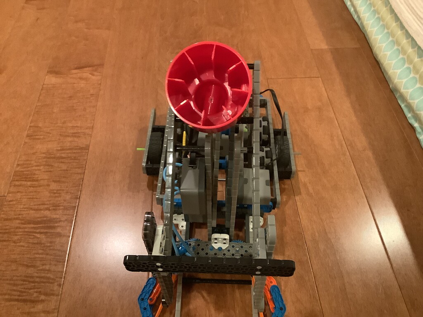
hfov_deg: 58.4
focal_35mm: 31
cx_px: 212
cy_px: 158
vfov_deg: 45.4
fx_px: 379
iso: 400
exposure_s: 1/30
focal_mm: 3.3
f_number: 2.4
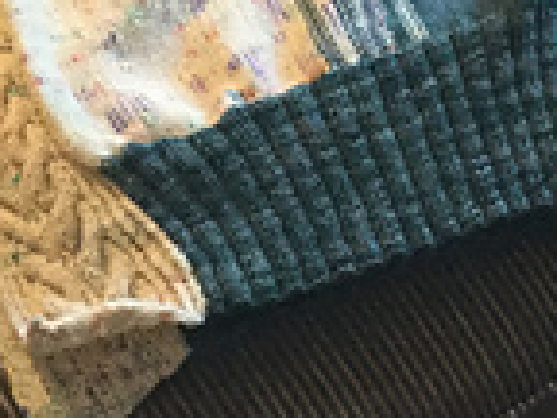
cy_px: -99
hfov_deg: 18.2
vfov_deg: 13.3
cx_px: 259
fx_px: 1738
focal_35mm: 108
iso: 250
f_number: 2.4
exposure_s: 1/15
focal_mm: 3.3
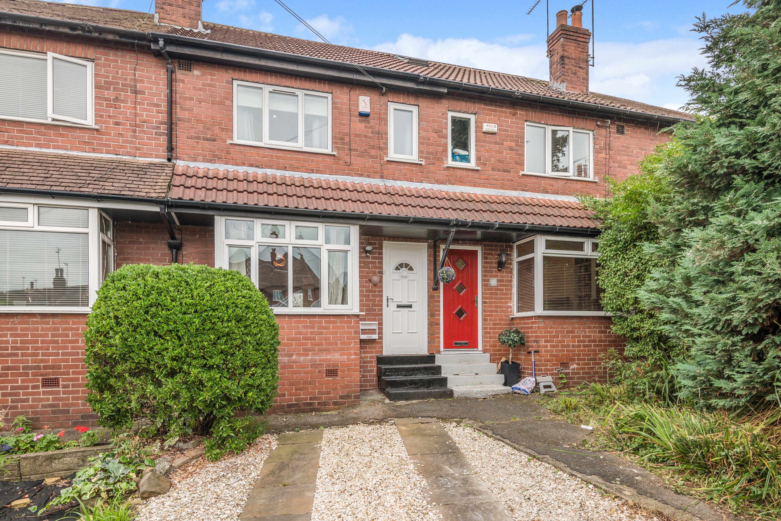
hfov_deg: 86.8
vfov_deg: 64.5
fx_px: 412
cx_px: 369
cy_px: 271
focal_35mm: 19
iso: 200
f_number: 8
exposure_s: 1/60
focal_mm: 18
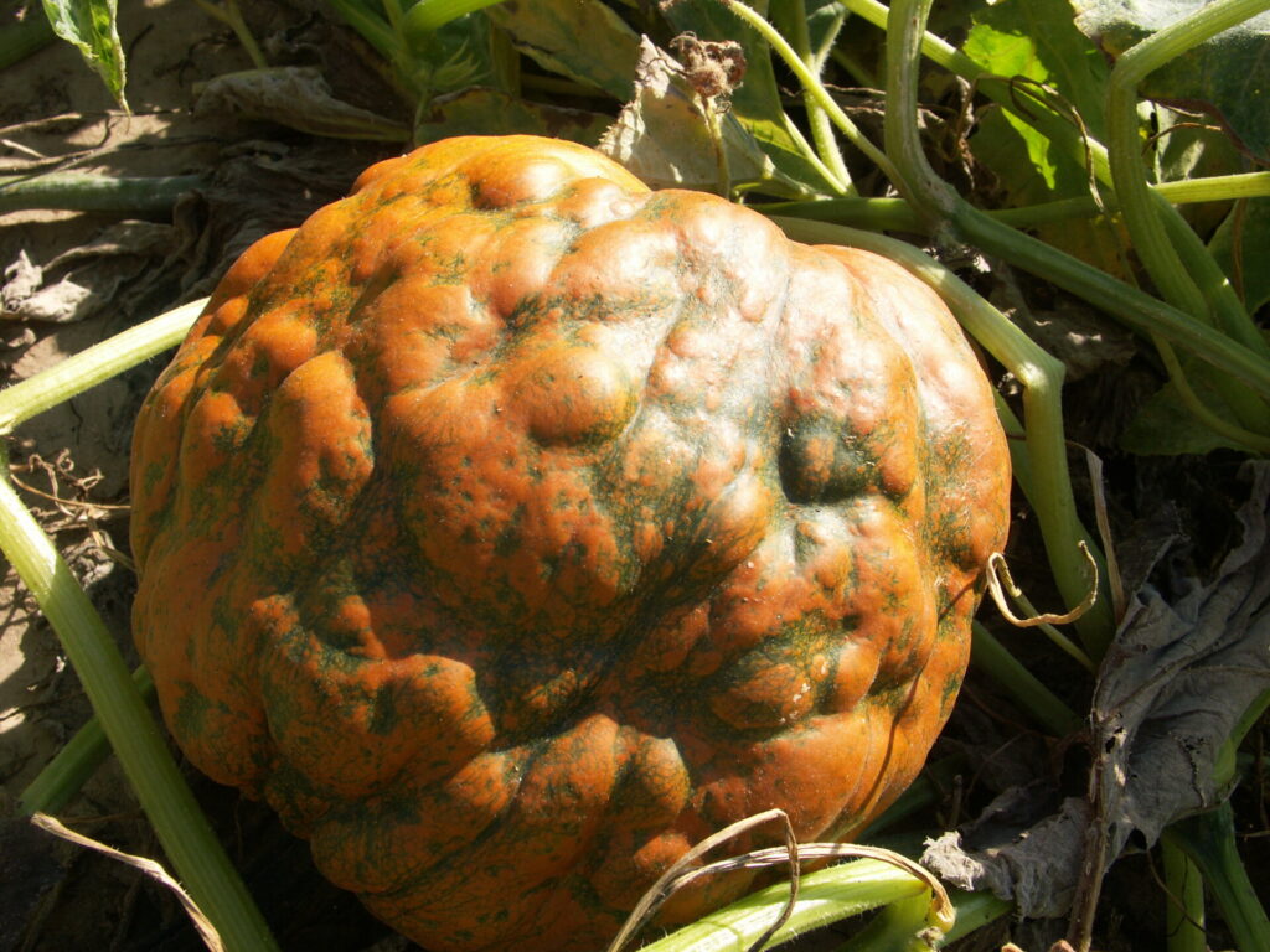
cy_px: 476
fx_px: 1211
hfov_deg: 55.4
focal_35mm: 33
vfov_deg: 42.9
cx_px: 635
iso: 64
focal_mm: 8.51
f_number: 5.6
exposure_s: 1/200
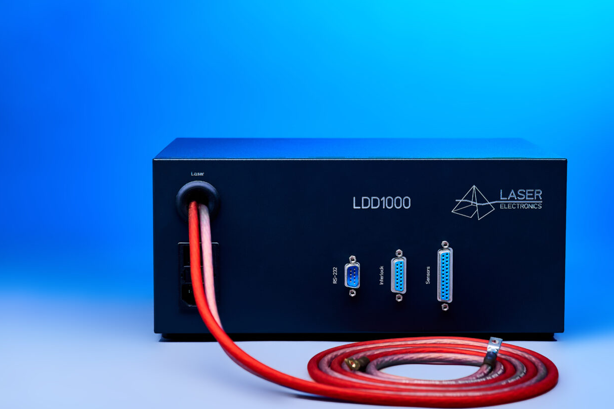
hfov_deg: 23.1
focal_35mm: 88
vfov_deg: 15.5
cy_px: 184
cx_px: 360
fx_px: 1500
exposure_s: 1/200
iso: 200
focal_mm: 70
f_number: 6.3
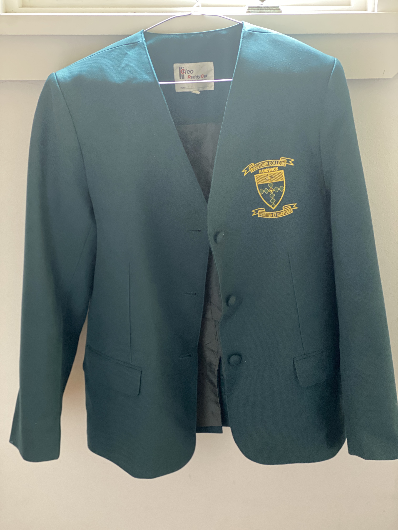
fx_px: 797
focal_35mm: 52
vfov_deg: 36.8
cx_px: 199
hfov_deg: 28.0
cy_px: 265
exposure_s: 1/23
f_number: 2
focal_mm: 6
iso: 500
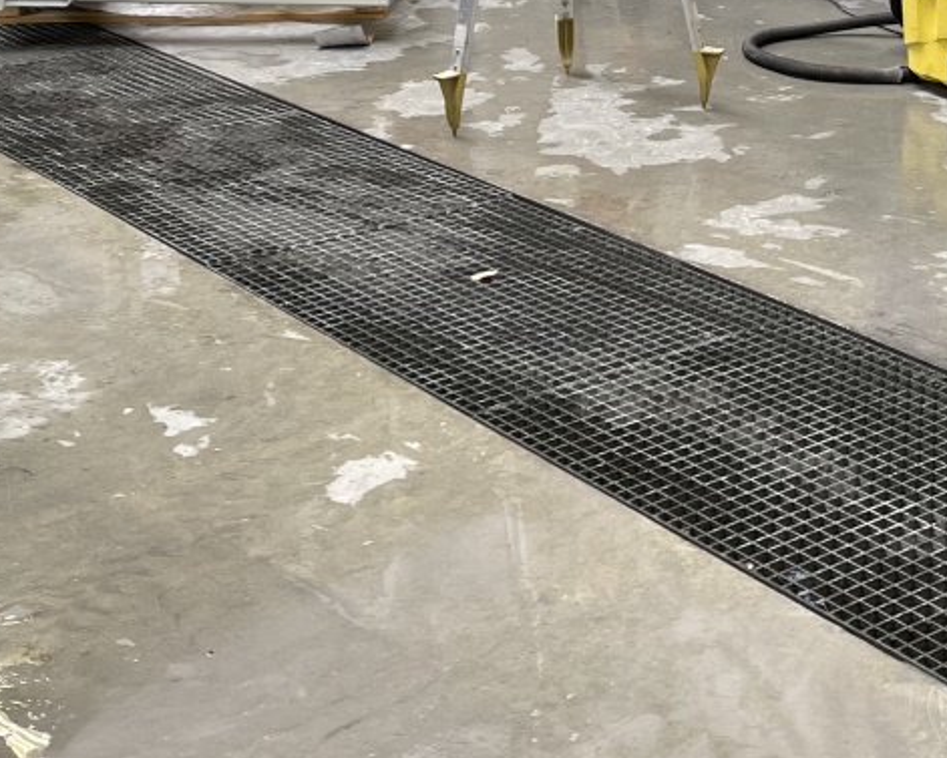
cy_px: -173
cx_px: 829
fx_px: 2131
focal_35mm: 76
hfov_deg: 24.4
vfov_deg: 19.0
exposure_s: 1/121
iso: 50
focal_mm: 5.1
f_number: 1.6
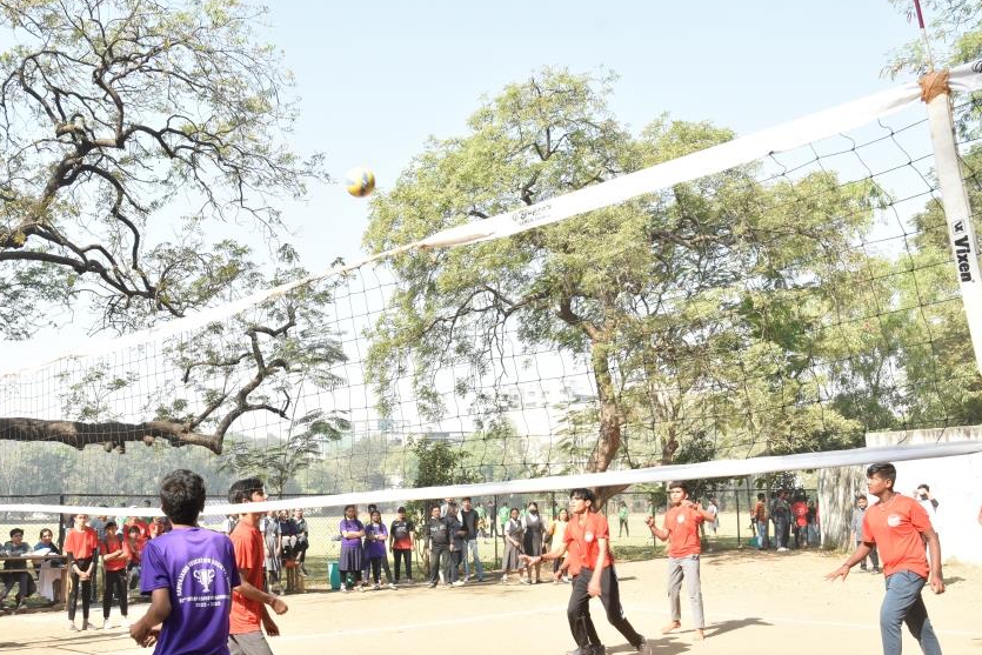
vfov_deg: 34.4
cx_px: 417
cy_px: 391
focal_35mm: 39
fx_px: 1053
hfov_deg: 49.8
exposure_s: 1/160
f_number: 11
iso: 400
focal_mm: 21
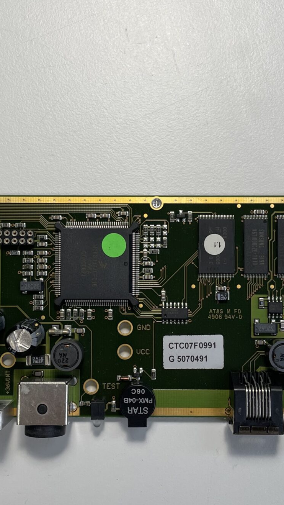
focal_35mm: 55
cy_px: 248
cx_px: 140
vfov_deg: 37.8
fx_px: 736
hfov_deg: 21.8
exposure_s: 1/123
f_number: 1.6
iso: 32
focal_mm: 4.2
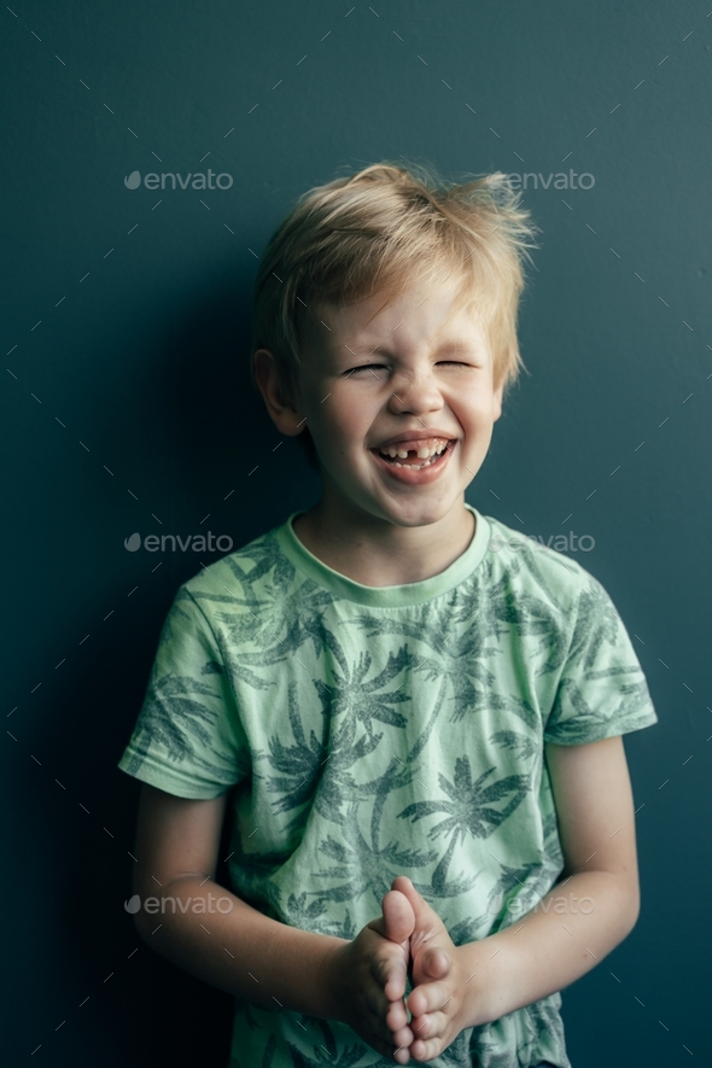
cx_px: 356
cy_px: 534
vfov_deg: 36.2
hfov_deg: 24.6
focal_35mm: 55
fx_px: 1632
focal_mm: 55
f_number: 3.2
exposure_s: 1/250
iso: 125
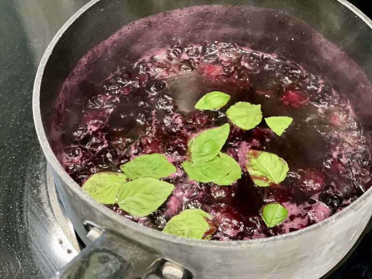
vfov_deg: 28.0
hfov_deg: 36.8
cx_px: 186
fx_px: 559
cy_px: 140
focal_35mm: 52
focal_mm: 6
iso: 500
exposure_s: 1/24
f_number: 2
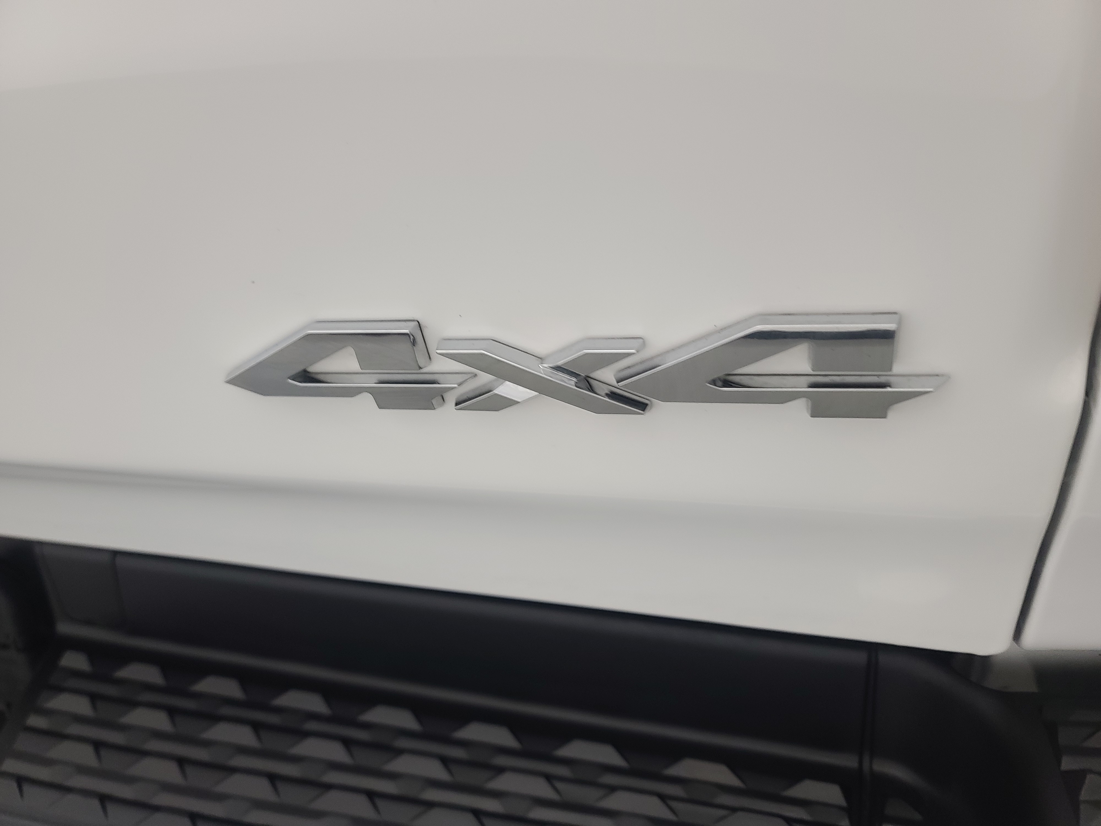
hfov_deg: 69.4
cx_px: 550
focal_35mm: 25
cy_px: 413
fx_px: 795
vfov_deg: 54.9
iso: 250
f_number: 1.8
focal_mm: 7
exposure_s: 1/40
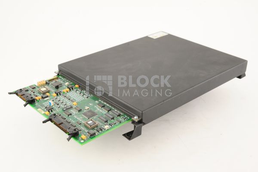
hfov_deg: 39.6
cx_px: 129
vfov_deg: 26.9
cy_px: 86
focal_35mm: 50
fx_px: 358
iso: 1600
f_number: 10
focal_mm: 50
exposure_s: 1/125
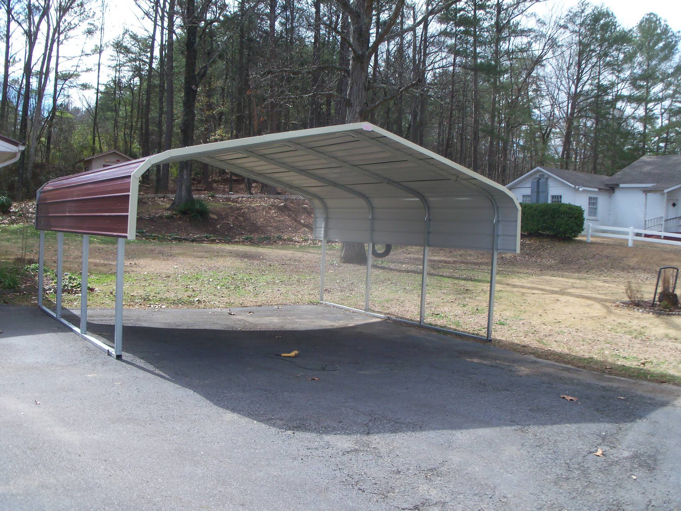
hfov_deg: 52.6
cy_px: 256
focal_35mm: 35
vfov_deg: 40.7
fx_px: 689
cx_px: 340
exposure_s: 1/500
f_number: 3
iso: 64
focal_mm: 6.3
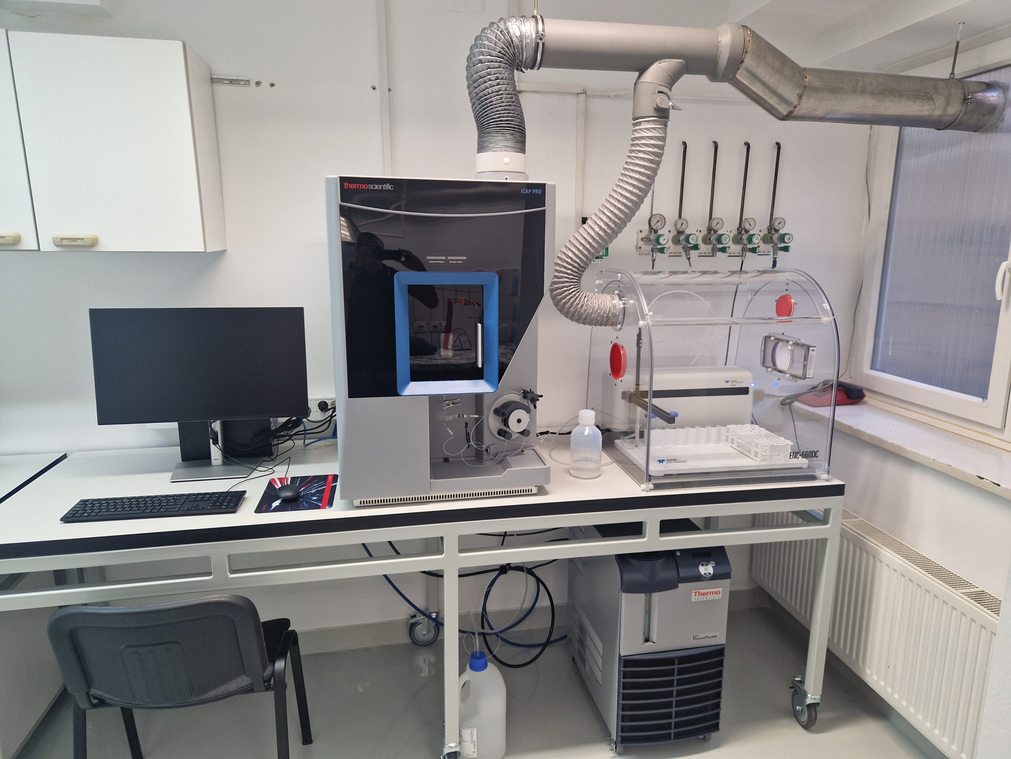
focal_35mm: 23
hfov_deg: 73.9
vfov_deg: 58.9
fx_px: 672
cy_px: 380
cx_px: 506
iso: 160
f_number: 1.8
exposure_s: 1/100
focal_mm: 5.4
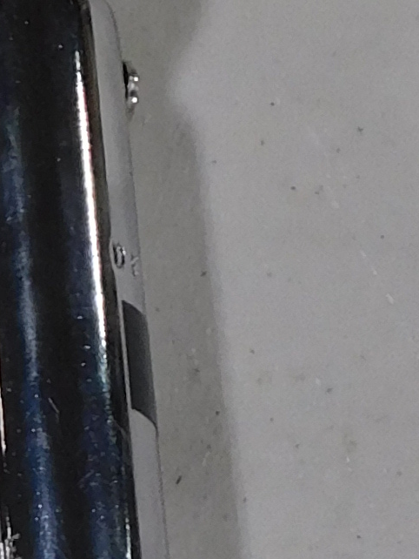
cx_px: 222
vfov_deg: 10.9
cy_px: 1128
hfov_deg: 9.0
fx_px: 2661
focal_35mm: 165
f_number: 3
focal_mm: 4
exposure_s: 1/40
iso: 125
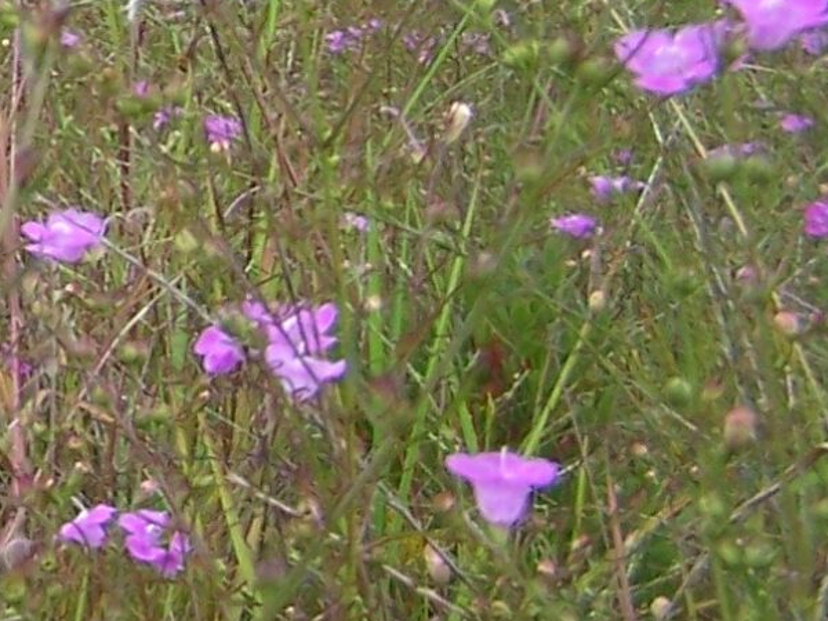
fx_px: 3875
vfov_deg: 8.9
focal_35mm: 162
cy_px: -408
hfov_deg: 11.0
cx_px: -885
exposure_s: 1/750
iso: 80
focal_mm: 6.3
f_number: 2.8
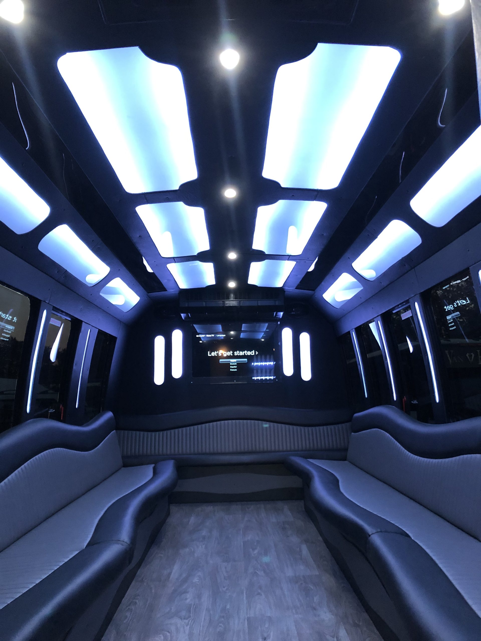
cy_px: 320
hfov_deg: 49.7
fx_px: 519
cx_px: 240
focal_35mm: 28
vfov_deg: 63.4
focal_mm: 3.99
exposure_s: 1/16
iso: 80
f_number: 1.8
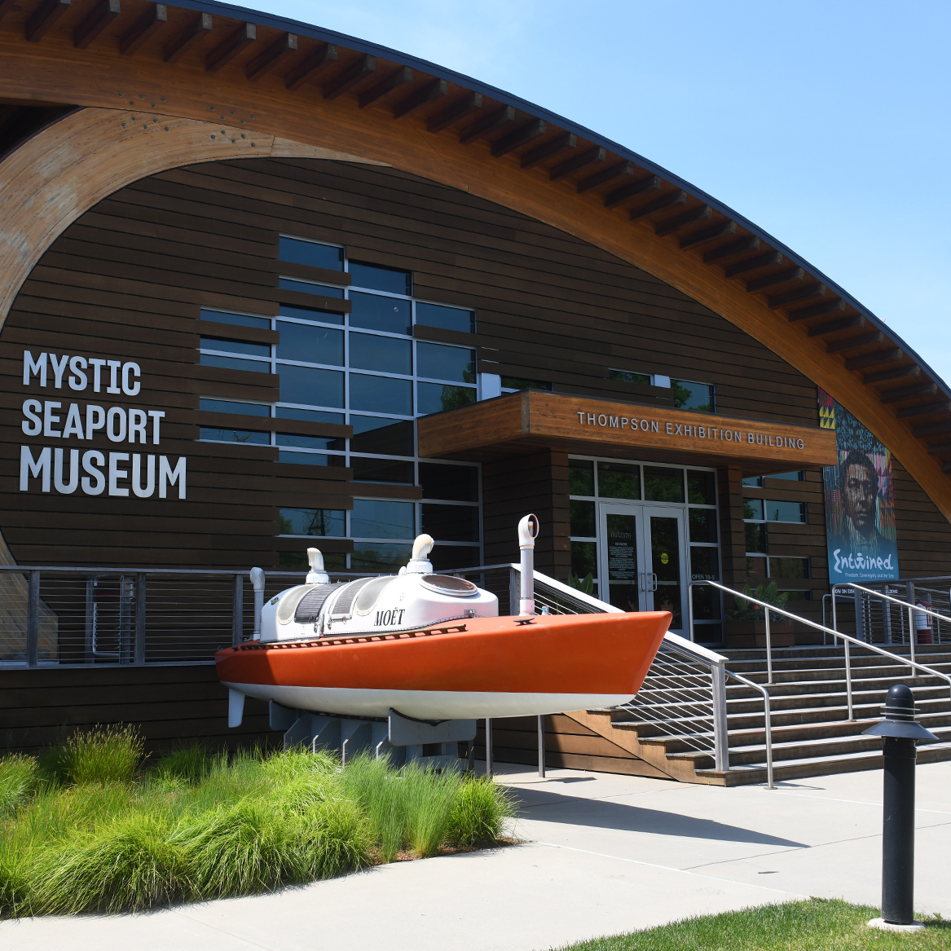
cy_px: 465
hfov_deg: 43.9
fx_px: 1181
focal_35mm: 38
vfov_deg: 43.9
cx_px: 489
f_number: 8
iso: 200
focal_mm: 29
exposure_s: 1/500
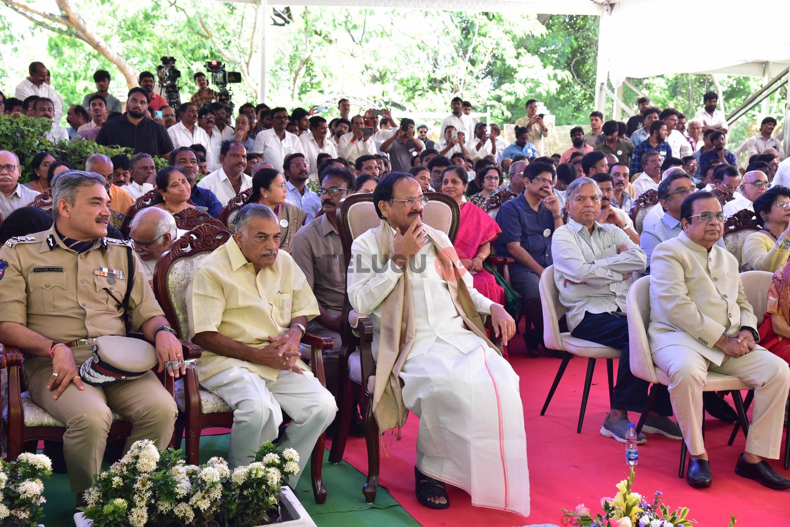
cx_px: 395
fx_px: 1273
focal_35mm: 58
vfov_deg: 23.4
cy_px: 264
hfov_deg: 34.5
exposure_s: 1/125
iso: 1600
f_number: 6.3
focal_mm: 58
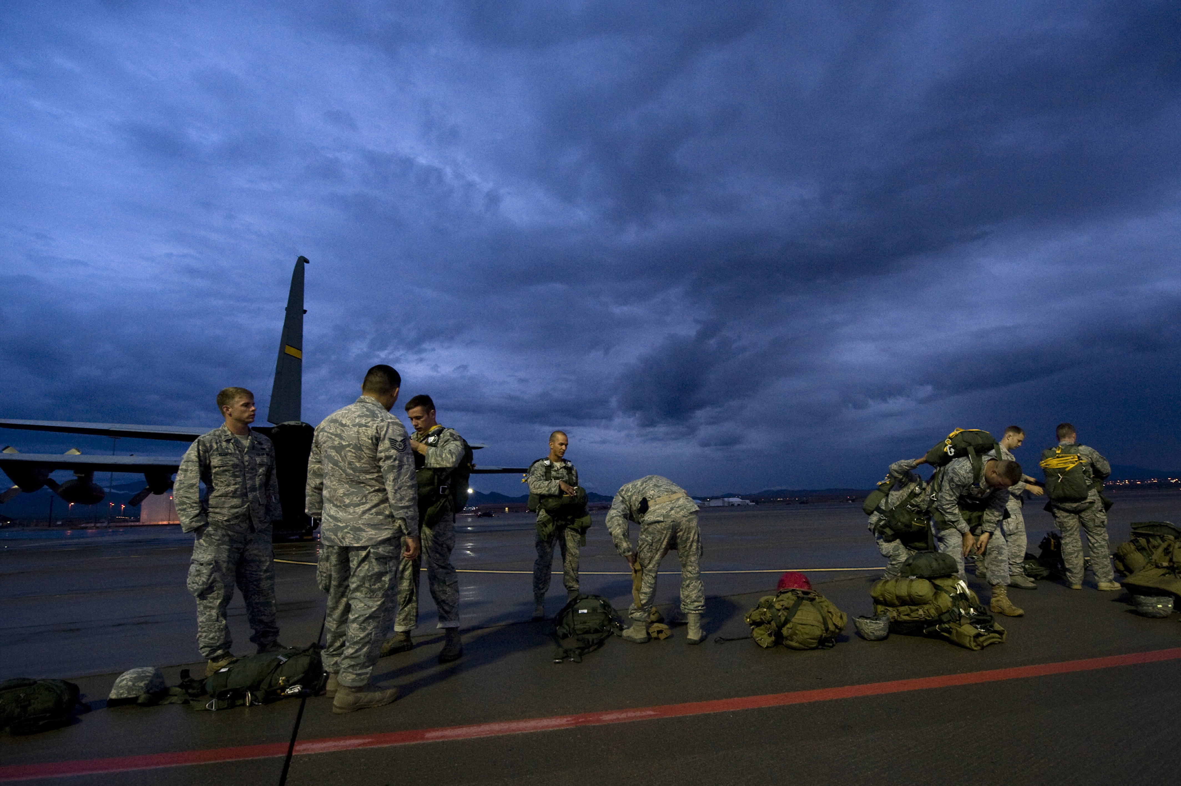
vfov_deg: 81.1
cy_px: 393
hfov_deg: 104.3
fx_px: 459
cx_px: 590
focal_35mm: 14
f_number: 4.5
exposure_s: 1/60
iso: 1600
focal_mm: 14
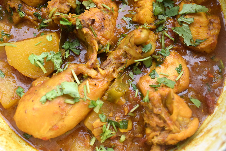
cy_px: 76
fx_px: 245
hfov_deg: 49.5
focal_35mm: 39
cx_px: 113
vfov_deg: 34.2
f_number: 7.1
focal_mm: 26
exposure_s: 1/200
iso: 400
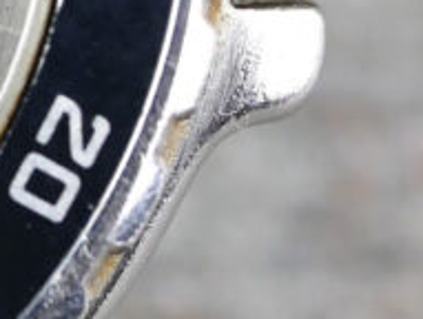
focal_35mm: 321
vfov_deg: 4.6
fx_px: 3930
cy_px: -81
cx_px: -401
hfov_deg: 6.0
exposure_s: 1/125
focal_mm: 30
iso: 800
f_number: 5
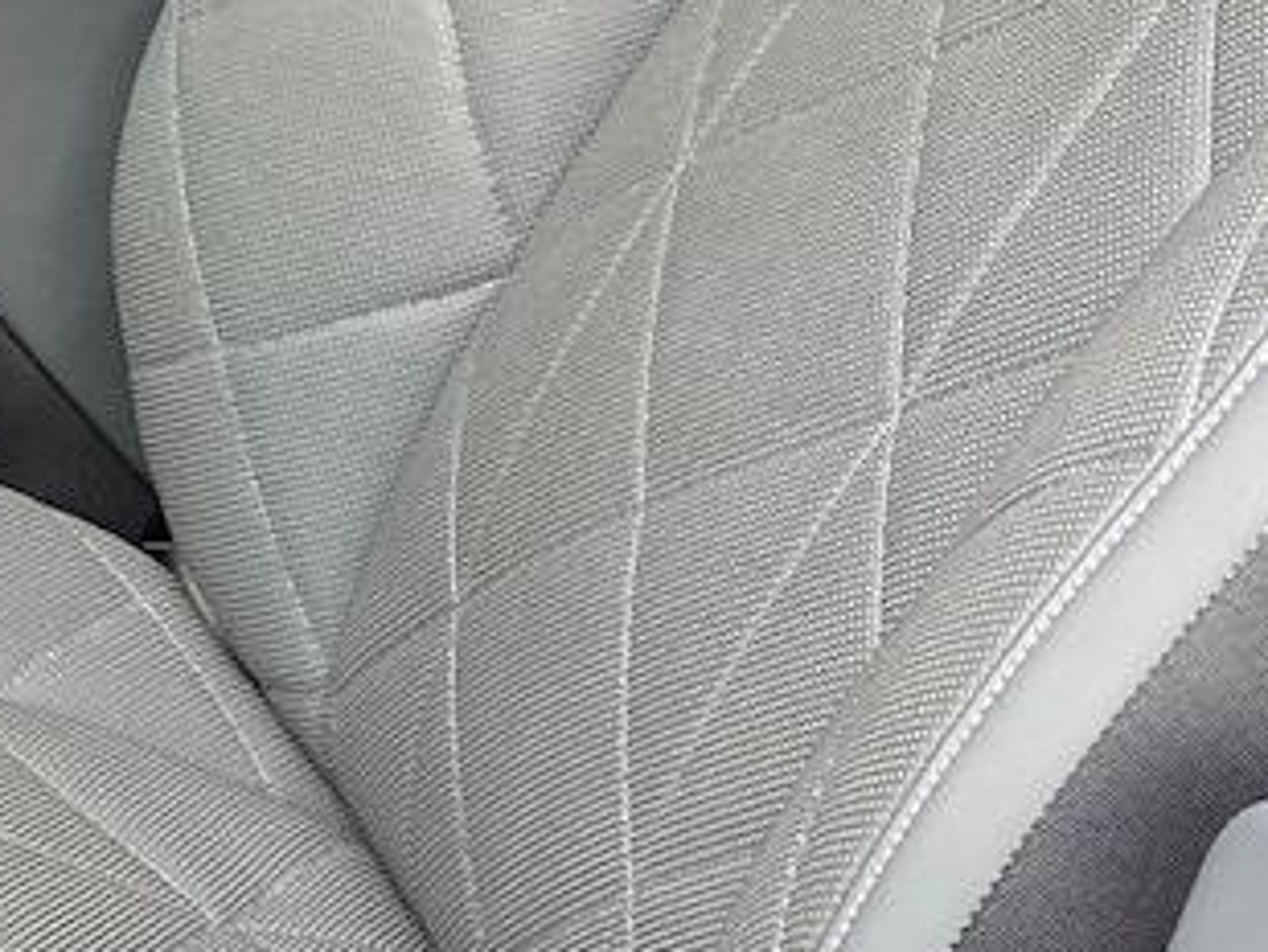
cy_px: -137
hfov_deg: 14.4
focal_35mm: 133
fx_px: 4874
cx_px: -230
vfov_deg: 11.0
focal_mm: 4.2
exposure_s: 1/121
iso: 100
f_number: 1.6
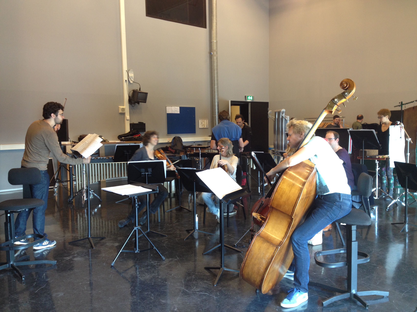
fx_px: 422
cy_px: 156
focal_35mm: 35
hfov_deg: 52.6
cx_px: 208
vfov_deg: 40.7
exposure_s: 1/20
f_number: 2.4
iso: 80
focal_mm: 4.28
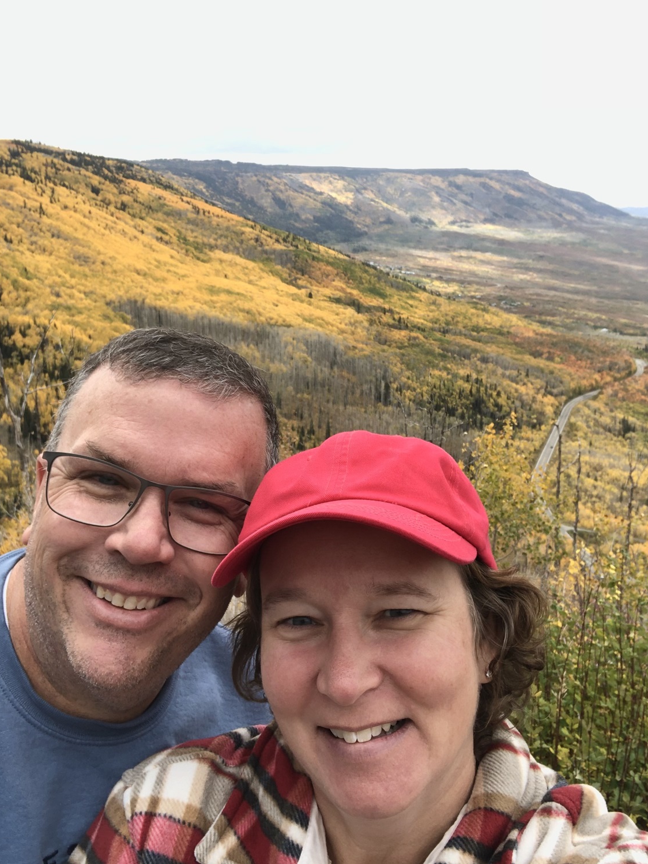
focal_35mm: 33
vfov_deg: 55.3
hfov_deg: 43.0
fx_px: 823
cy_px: 442
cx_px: 318
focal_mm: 2.87
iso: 20
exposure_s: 1/278
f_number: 2.2
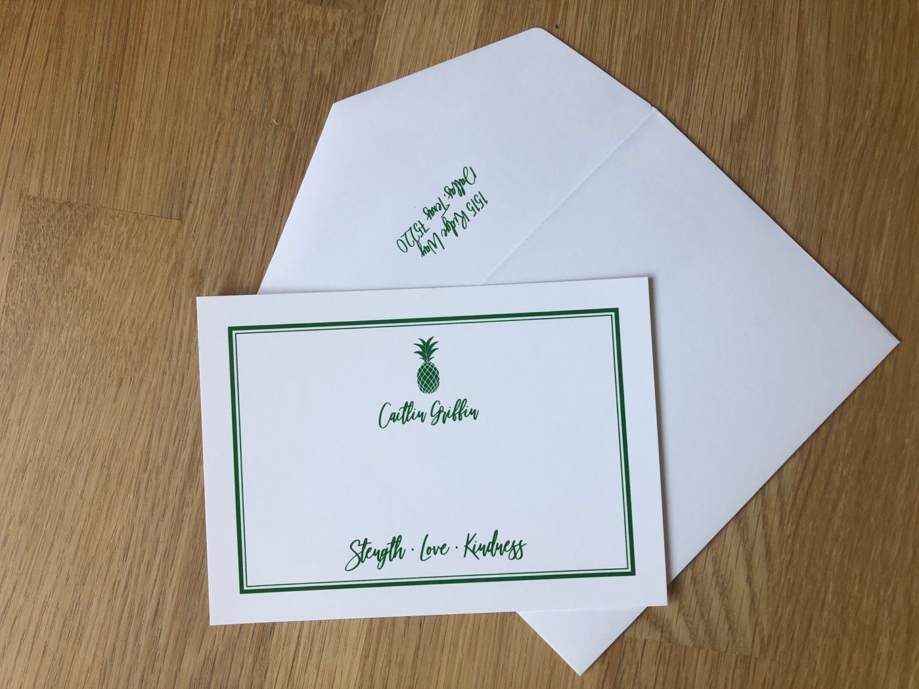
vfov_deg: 49.7
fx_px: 743
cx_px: 460
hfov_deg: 63.4
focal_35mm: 28
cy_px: 344
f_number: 1.8
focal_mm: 3.99
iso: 20
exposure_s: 1/421
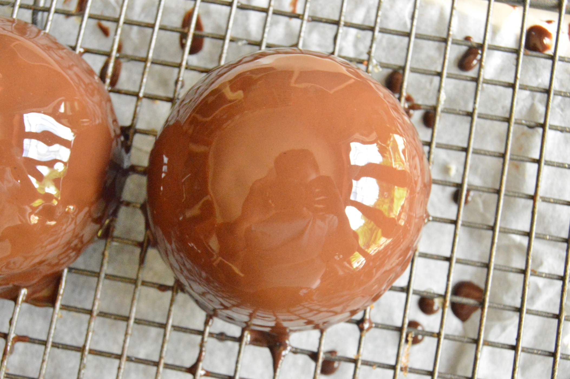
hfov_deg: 38.9
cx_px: 285
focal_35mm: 51
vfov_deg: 26.4
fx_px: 807
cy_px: 190
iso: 6400
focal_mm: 34
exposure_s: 1/80
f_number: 8
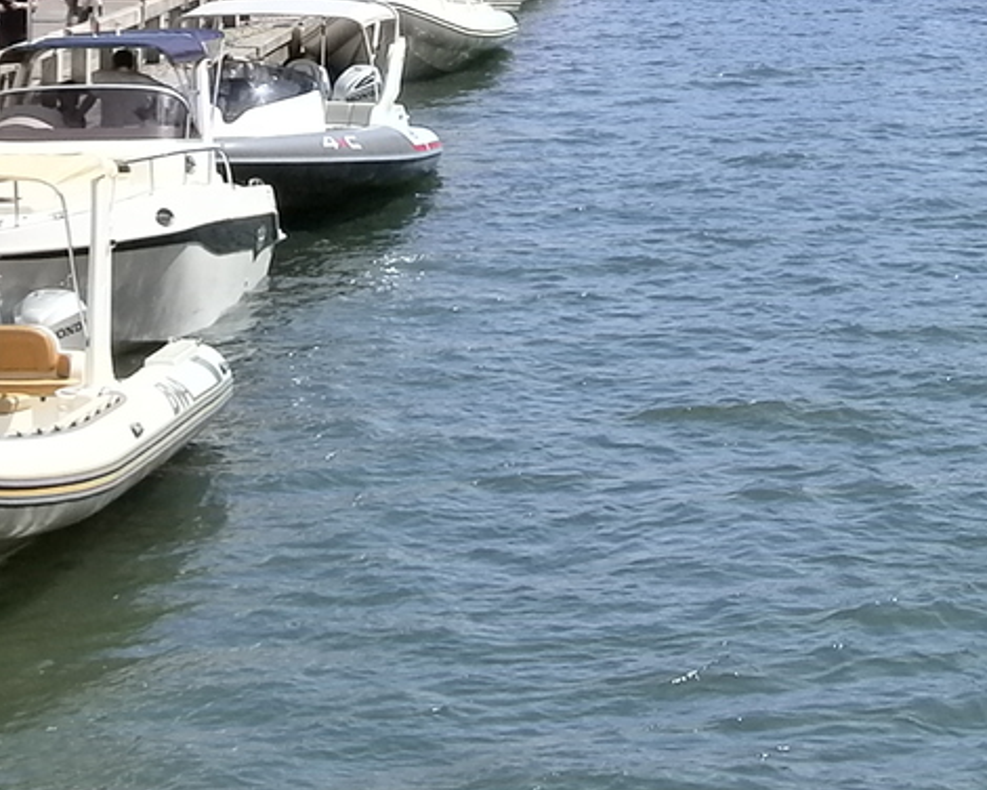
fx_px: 3856
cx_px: 806
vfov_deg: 11.6
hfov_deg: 14.5
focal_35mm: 132
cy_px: 15
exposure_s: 1/80
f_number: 14
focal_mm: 9.4
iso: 100
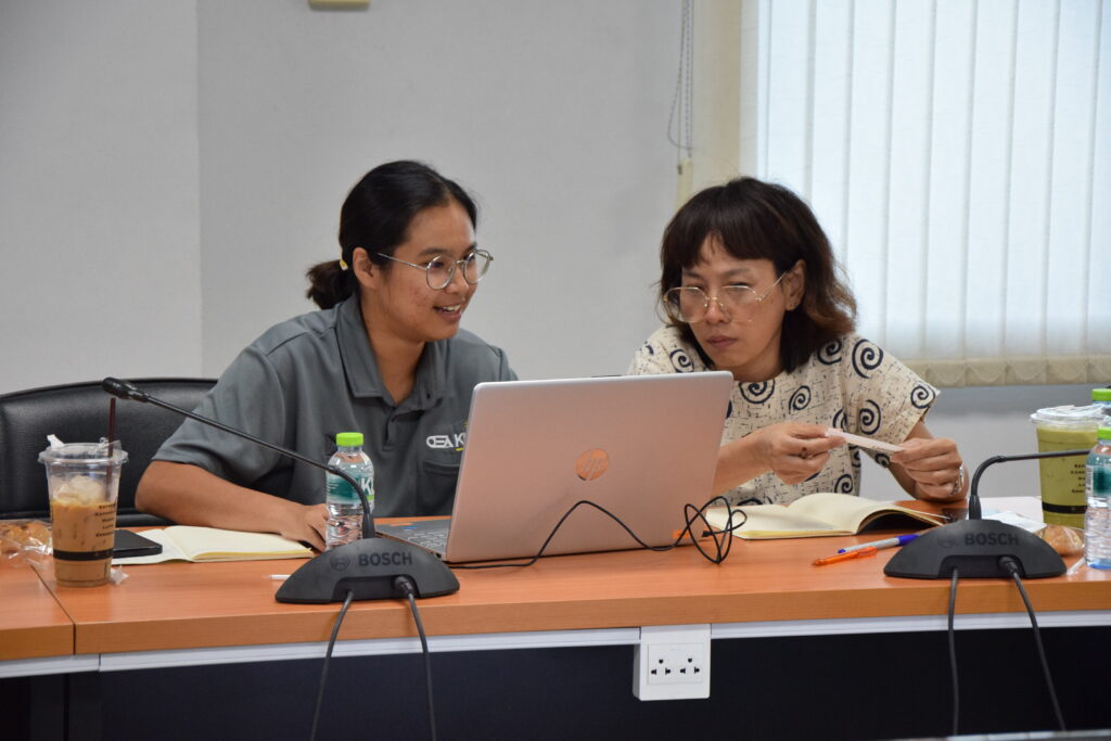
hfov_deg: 19.5
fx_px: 3241
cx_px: 556
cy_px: 370
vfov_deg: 13.0
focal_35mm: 105
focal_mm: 70
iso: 1600
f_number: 5.3
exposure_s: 1/125
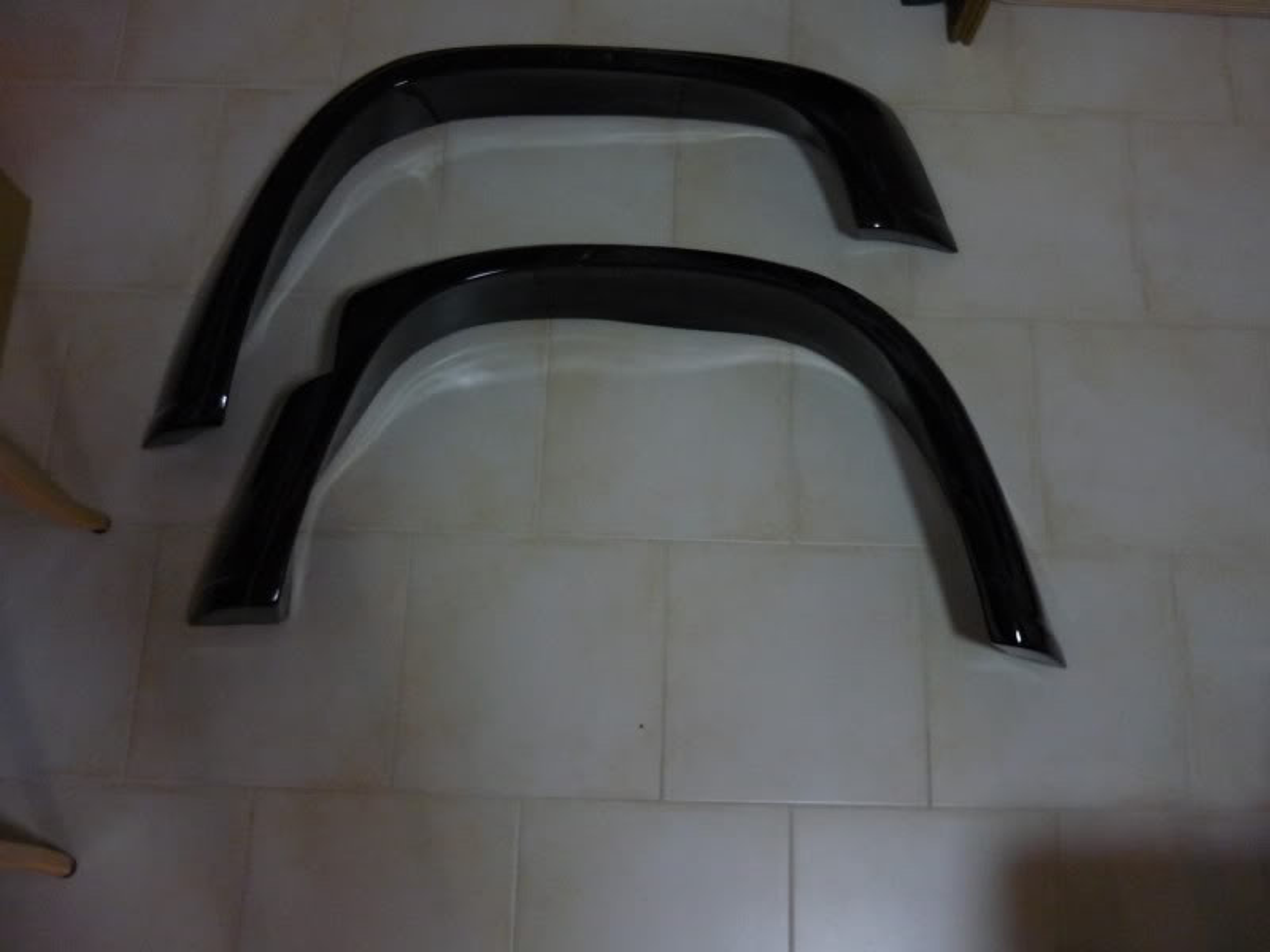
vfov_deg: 42.9
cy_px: 476
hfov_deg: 55.4
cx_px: 635
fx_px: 1211
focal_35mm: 33
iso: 400
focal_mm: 5.5
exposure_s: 1/8
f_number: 2.8
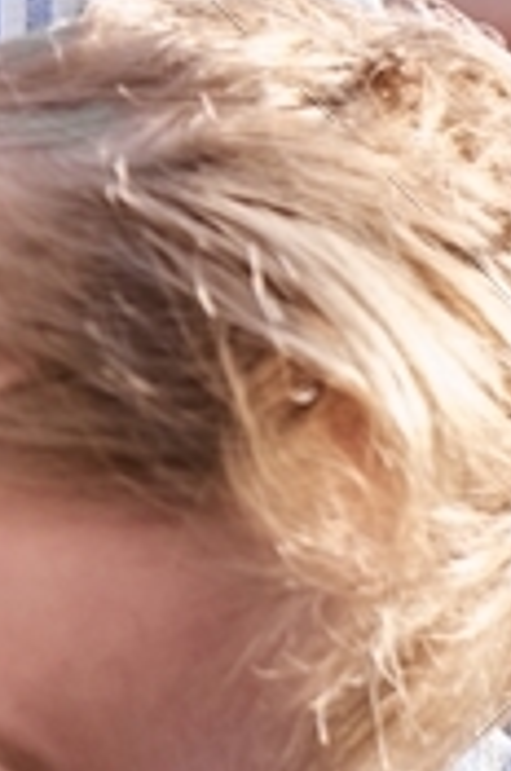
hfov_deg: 3.2
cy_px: -196
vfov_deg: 4.8
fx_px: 9106
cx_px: -630
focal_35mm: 426
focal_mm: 56
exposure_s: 1/500
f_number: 3.6
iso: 160
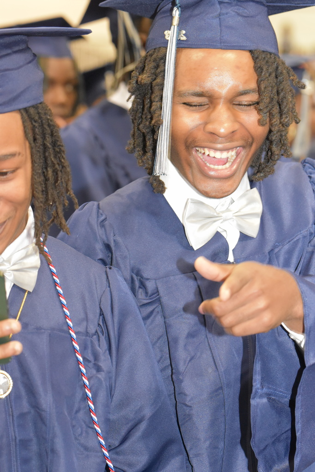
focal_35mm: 138
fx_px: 1810
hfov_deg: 9.9
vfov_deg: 14.9
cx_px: 158
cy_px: 236
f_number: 4
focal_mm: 92
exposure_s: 1/60
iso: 3600
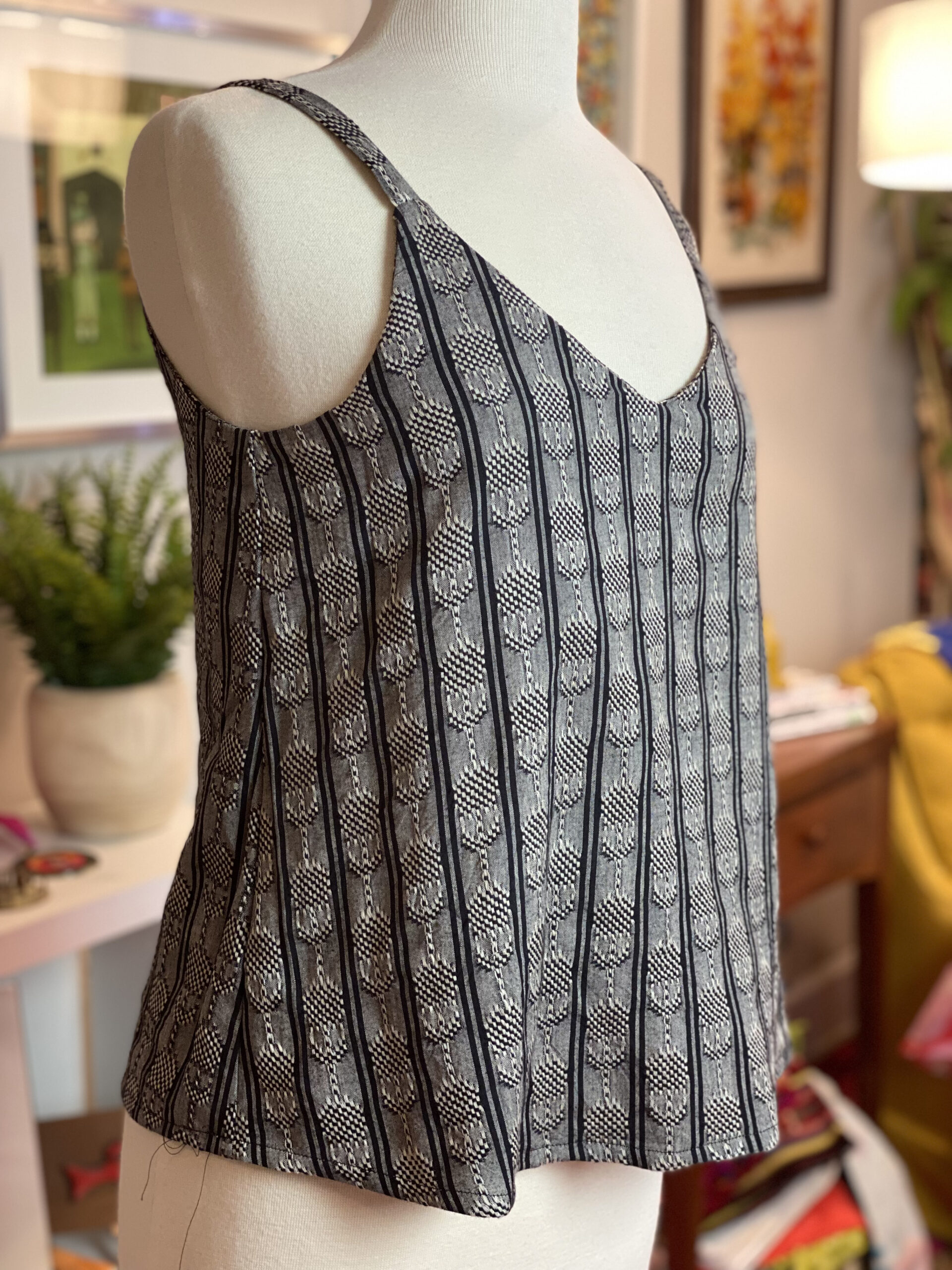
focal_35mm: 52
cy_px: 635
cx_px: 476
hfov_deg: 28.0
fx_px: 1907
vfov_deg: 36.8
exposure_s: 1/40
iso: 125
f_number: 2
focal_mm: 6
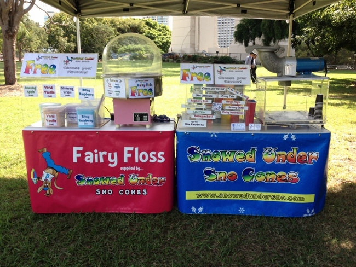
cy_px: 134
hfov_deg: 52.6
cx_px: 178
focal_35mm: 35
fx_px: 360
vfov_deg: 40.7
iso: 80
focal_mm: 4.28
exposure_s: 1/305
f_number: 2.4
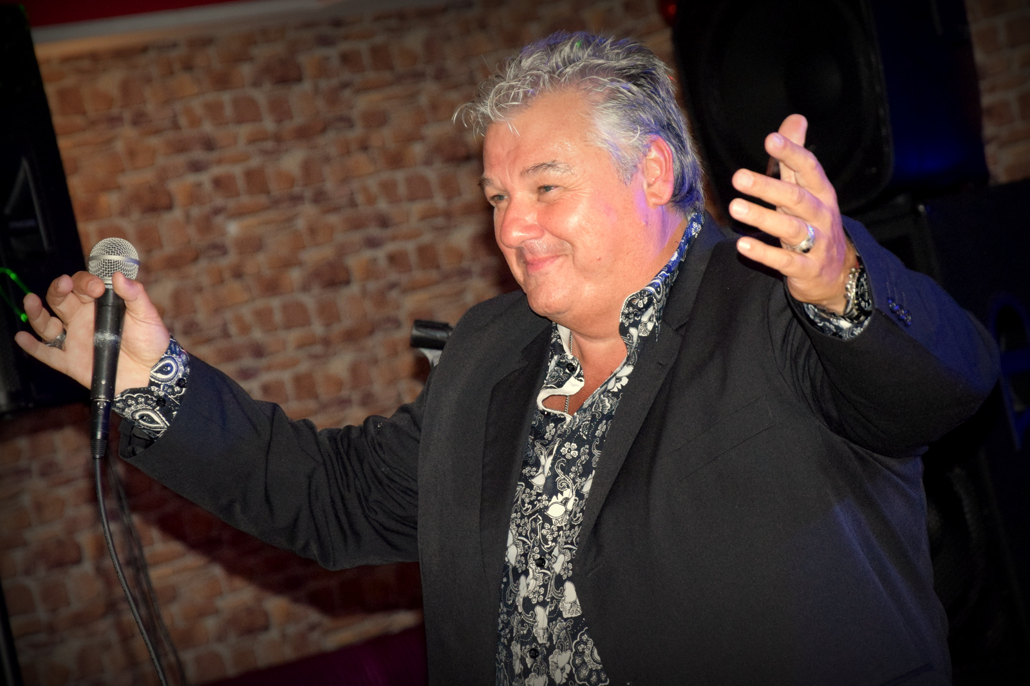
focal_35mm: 158
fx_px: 4505
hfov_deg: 13.0
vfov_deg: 8.7
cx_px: 515
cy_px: 343
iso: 3200
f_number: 5.6
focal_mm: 105
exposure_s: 1/60
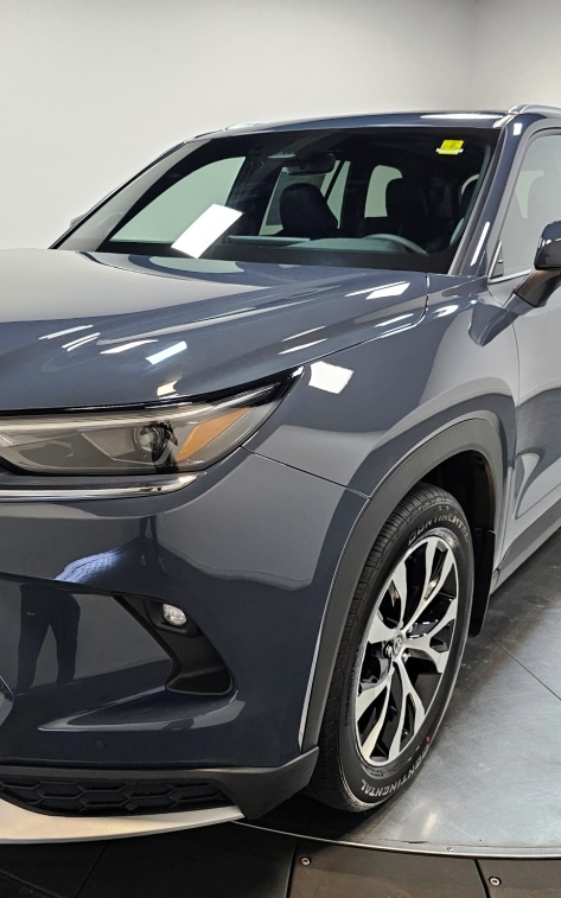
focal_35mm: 33
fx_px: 807
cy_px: 446
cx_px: 210
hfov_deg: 38.1
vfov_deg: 58.1
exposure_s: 1/120
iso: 1000
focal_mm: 6.3
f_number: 1.7
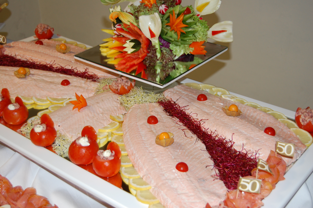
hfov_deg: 38.9
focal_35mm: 51
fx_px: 443
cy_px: 104
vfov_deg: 26.4
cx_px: 156
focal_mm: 34
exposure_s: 1/60
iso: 400
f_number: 4.5
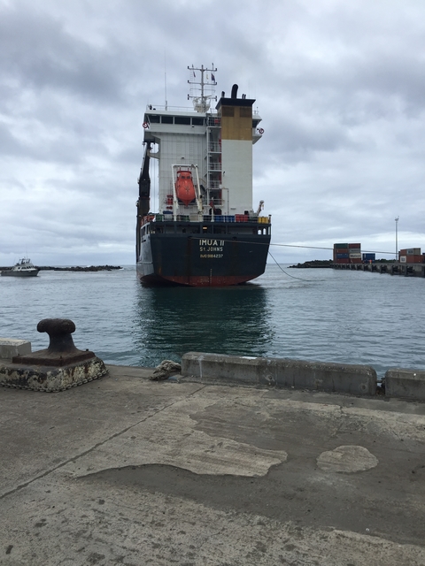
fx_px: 475
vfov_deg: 61.7
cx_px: 212
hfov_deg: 48.2
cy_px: 283
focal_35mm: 29
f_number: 2.2
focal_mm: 4.15
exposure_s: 1/1582
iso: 32
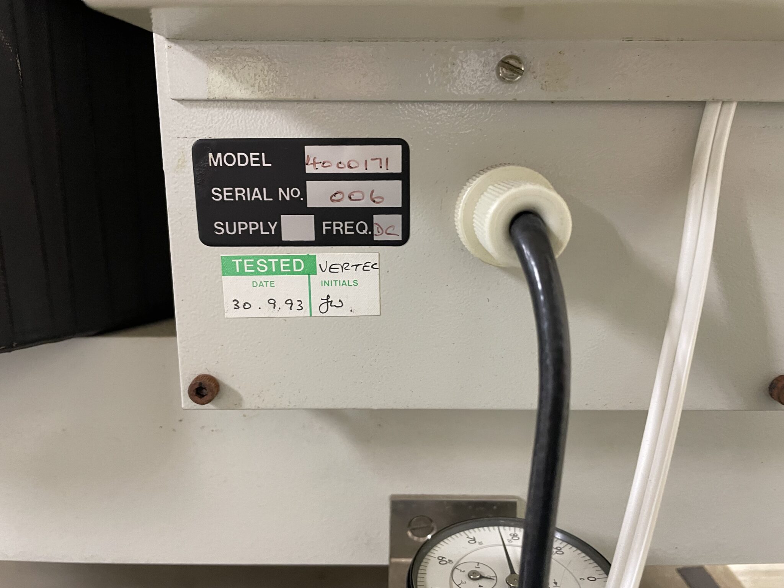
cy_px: 294
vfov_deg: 53.1
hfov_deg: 67.3
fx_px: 589
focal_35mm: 26
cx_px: 392
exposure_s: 1/50
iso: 320
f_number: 1.6
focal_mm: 4.2
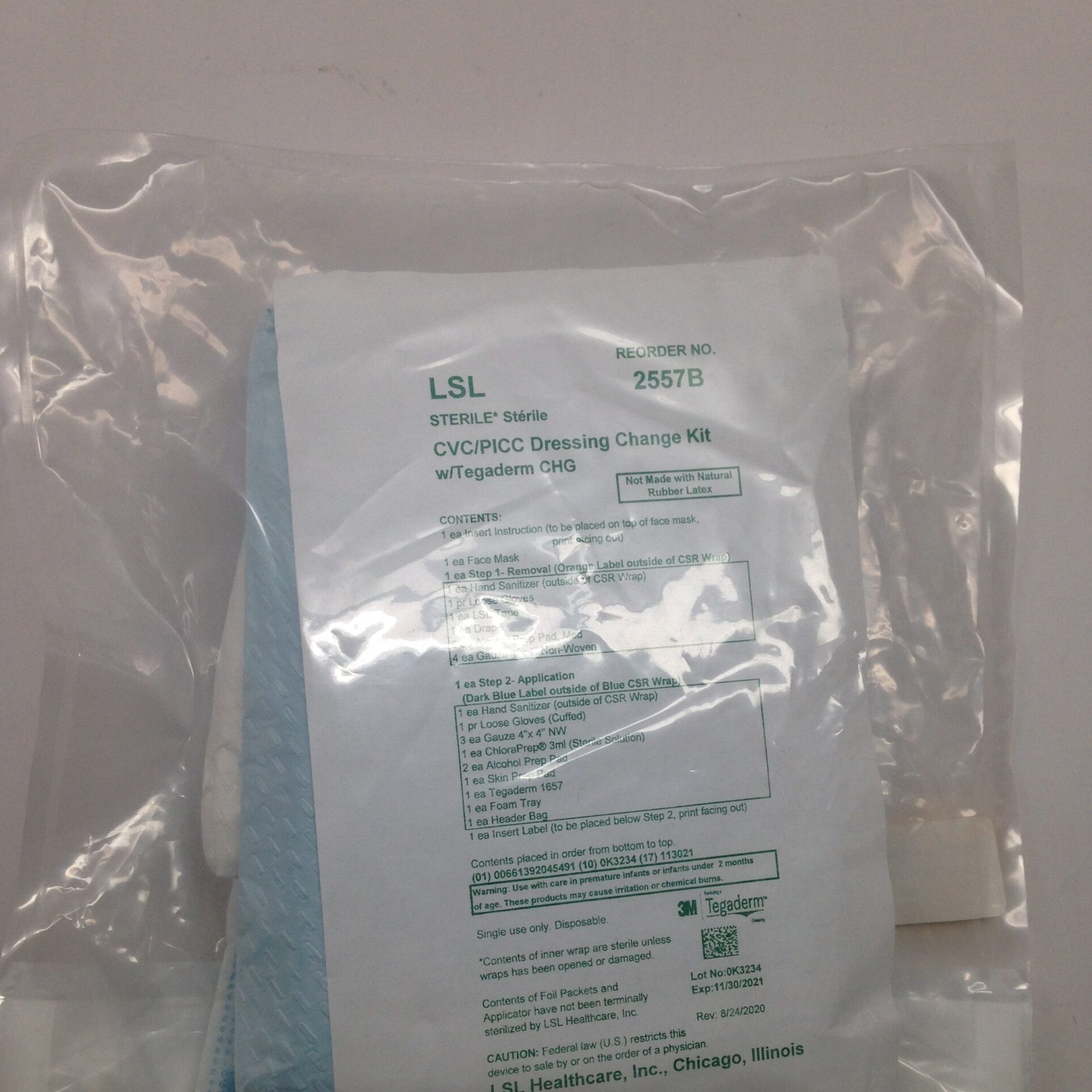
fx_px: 1392
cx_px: 546
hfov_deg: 42.8
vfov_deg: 42.4
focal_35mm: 39
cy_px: 698
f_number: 2.4
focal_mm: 4.12
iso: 64
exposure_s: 1/120
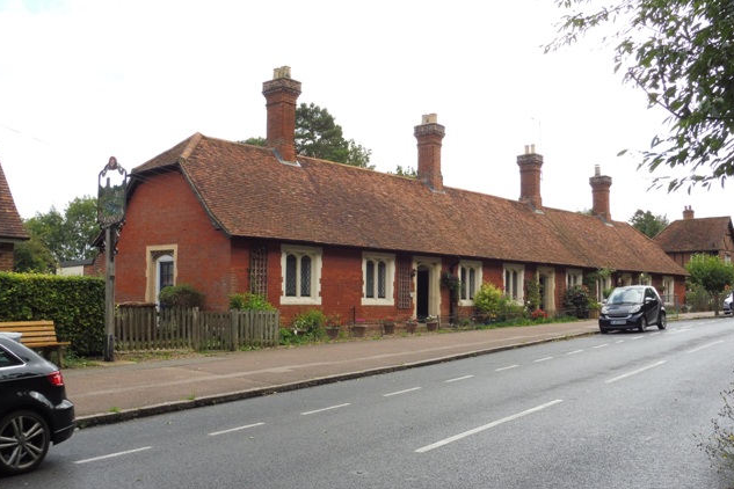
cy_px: 258
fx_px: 836
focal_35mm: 41
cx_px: 365
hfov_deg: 47.4
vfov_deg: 32.6
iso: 100
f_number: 5
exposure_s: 1/250
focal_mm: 6.9
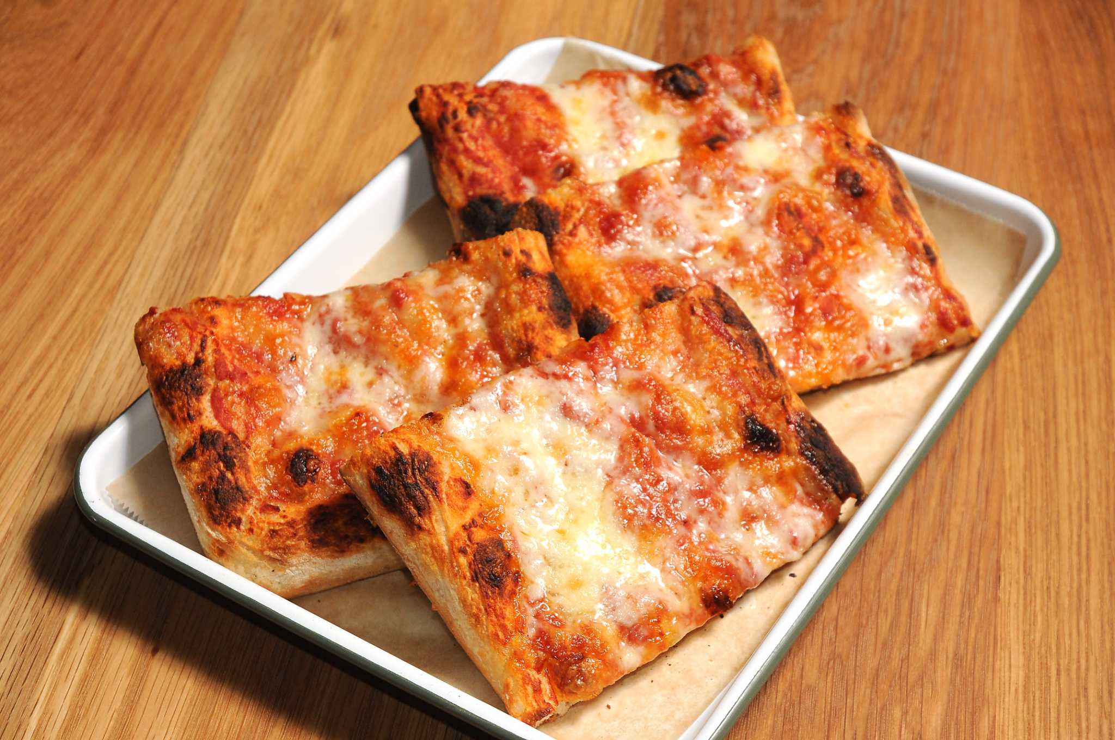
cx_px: 558
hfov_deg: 27.0
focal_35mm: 75
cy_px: 370
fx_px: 2320
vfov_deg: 18.1
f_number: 7.1
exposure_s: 1/200
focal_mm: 50
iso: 400
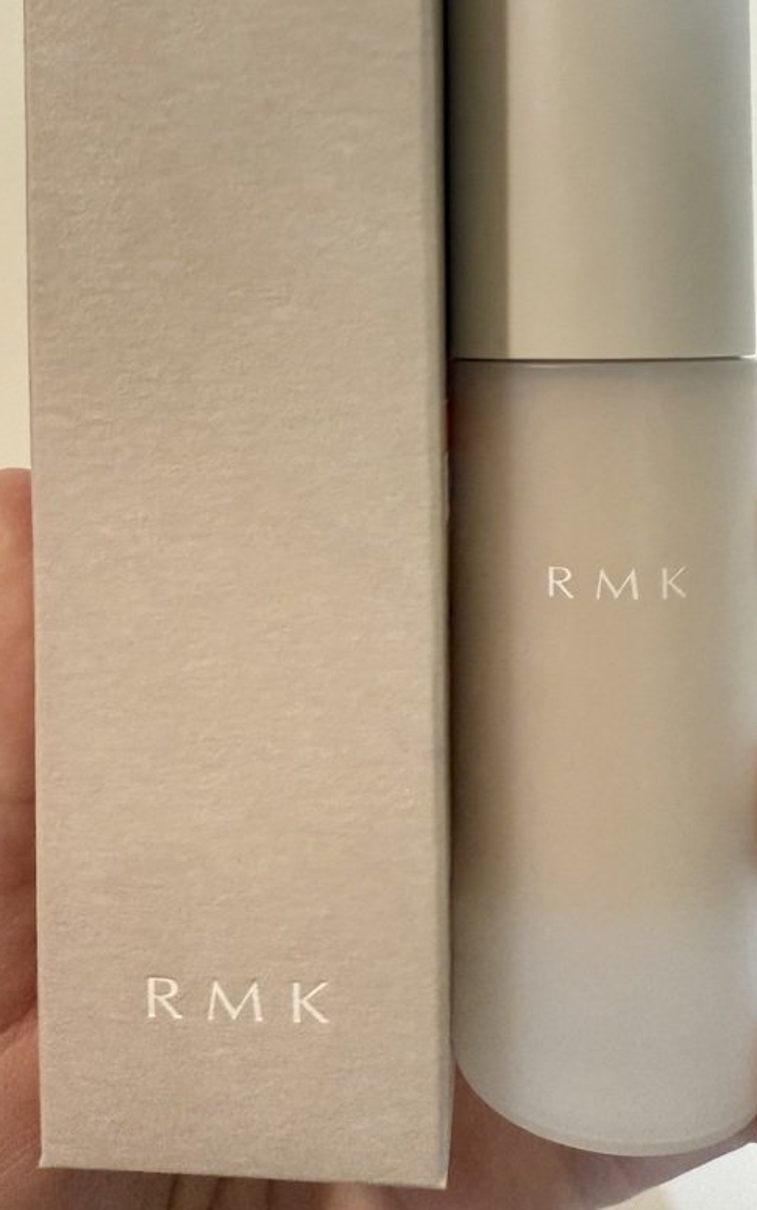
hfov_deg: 36.3
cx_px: 381
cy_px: 446
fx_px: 1154
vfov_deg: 54.6
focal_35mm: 35
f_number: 2.2
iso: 800
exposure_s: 1/60
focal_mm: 2.22
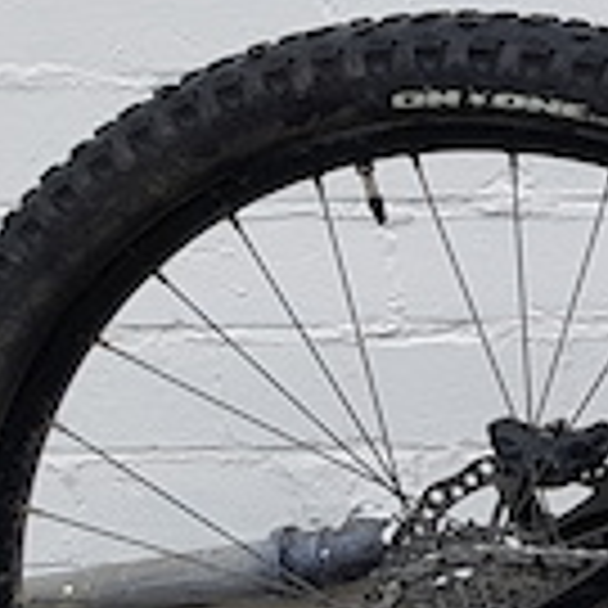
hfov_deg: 10.5
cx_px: 1581
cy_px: 189
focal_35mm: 136
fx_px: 2703
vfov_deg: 12.8
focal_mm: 4.2
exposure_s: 1/297
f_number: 1.7
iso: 50
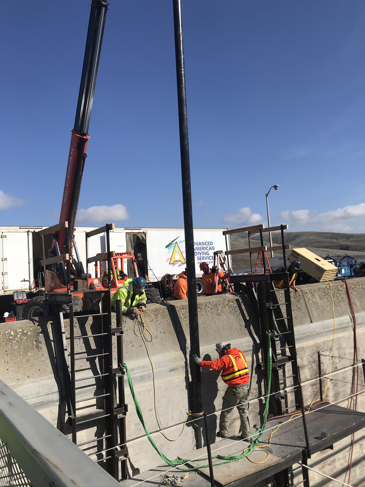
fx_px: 394
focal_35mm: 28
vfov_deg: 63.4
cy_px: 244
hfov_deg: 49.7
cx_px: 182
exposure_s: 1/3425
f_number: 1.8
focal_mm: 3.99
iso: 20
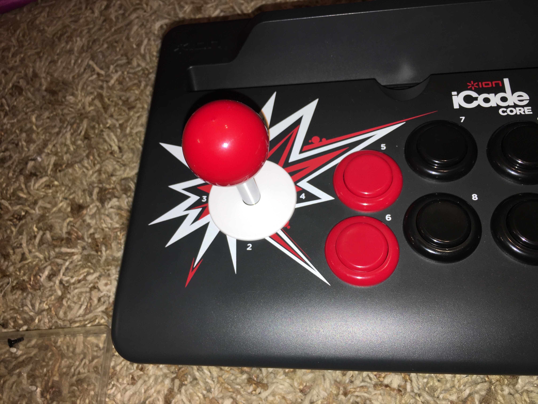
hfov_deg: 61.7
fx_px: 451
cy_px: 202
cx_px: 269
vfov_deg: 48.2
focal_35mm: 29
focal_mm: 4.15
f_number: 2.2
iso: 25
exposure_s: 1/39
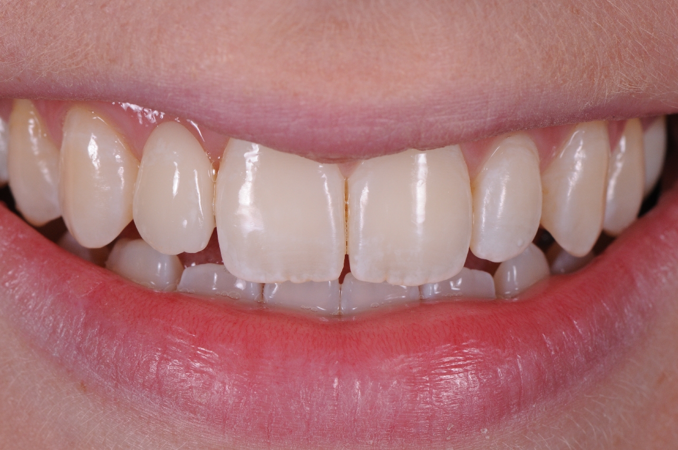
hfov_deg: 13.1
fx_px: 2962
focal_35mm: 158
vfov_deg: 8.7
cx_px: 339
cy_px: 225
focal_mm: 105
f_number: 20
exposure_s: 1/250
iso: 320
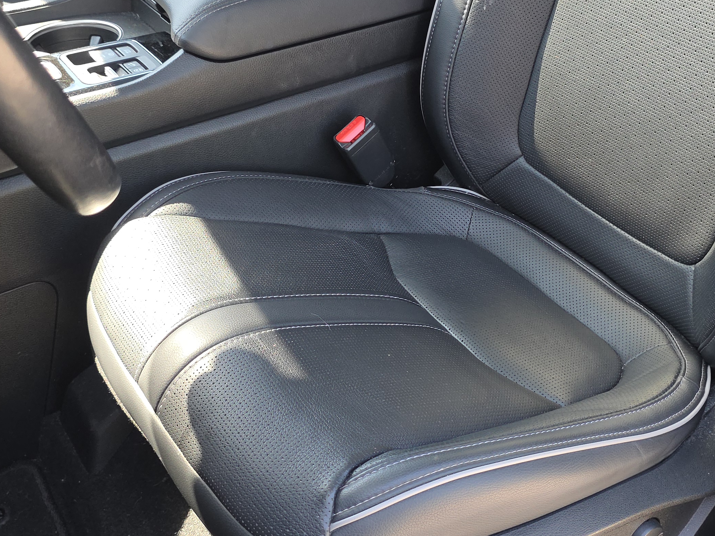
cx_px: 412
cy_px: 202
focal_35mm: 44
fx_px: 909
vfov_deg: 32.7
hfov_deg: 42.8
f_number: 1.7
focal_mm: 6.3
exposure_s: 1/180
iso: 80
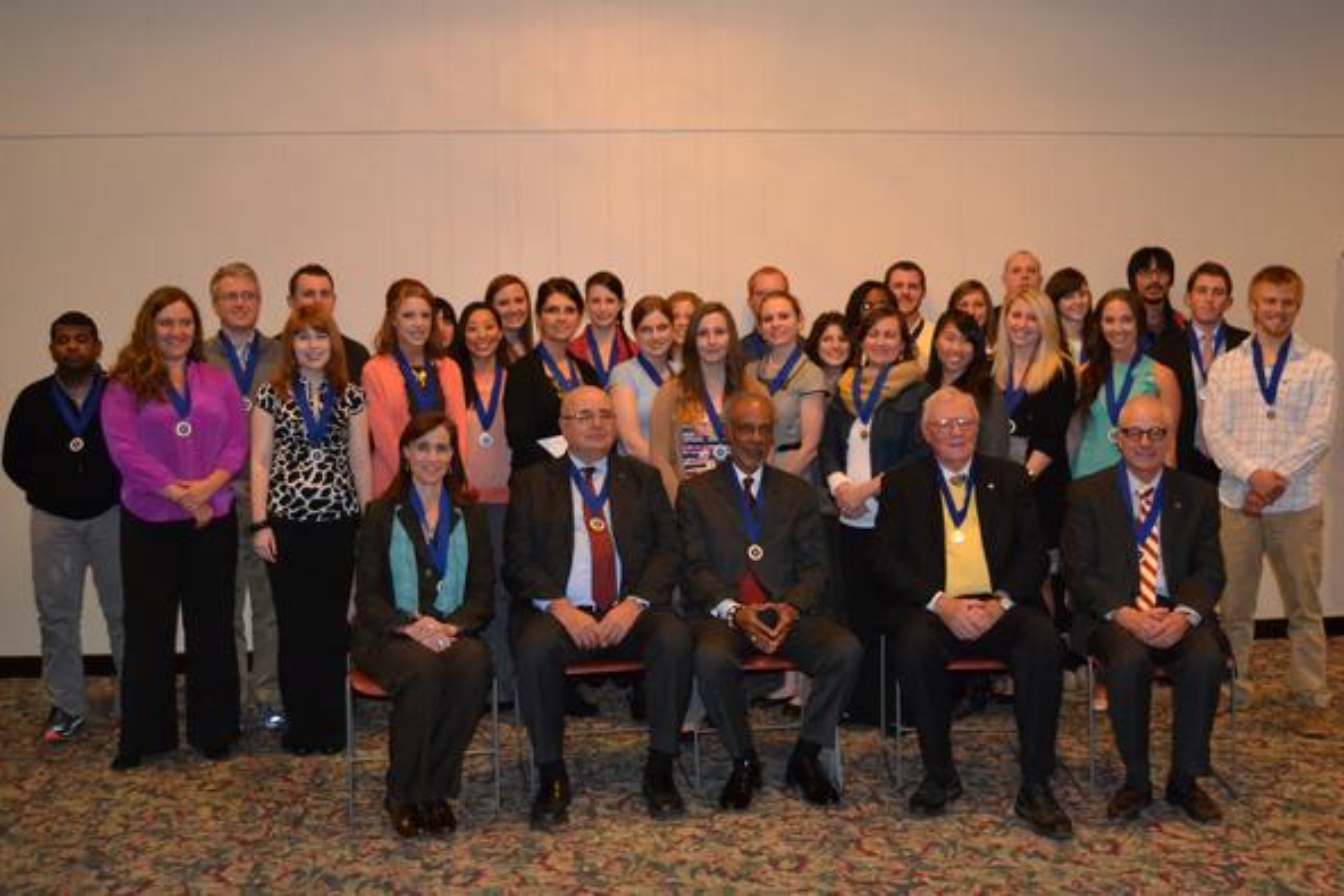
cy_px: 448
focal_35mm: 33
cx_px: 672
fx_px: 1232
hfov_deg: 57.2
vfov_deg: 40.0
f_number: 3.5
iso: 3200
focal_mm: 22
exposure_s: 1/60
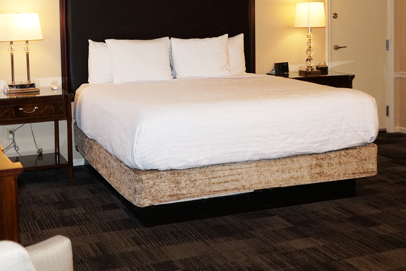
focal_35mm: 54
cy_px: 57
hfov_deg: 36.7
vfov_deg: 24.7
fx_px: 609
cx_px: 159
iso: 1600
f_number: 3.5
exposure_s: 1/160
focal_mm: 30
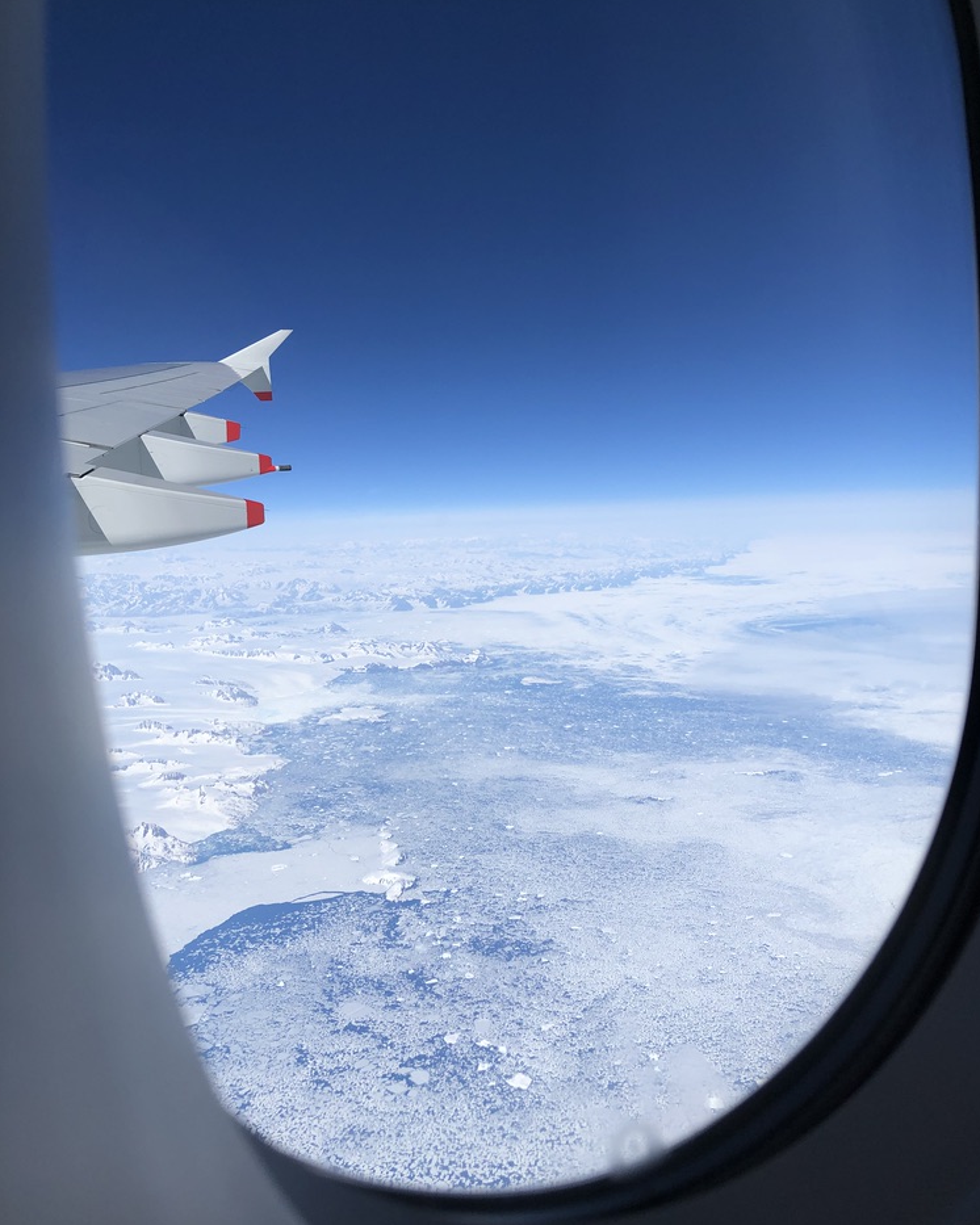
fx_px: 1088
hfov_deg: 48.5
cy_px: 579
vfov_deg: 58.7
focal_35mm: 30
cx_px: 503
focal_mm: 4
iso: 25
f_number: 1.8
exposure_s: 1/4000
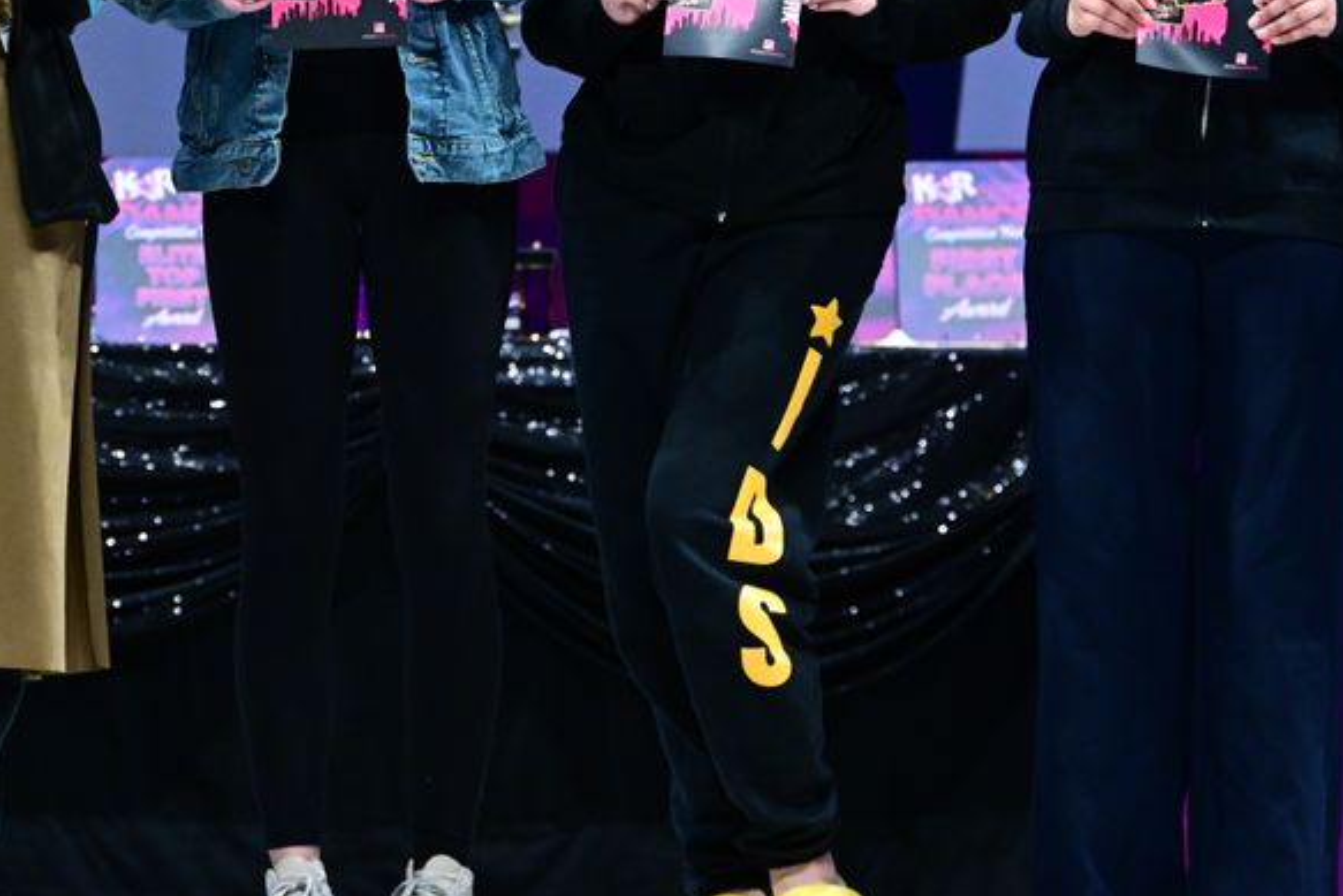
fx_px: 10559
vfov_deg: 4.8
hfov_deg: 7.3
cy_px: -83
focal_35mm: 283
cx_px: 468
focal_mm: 110
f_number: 3.5
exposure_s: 1/1250
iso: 3200
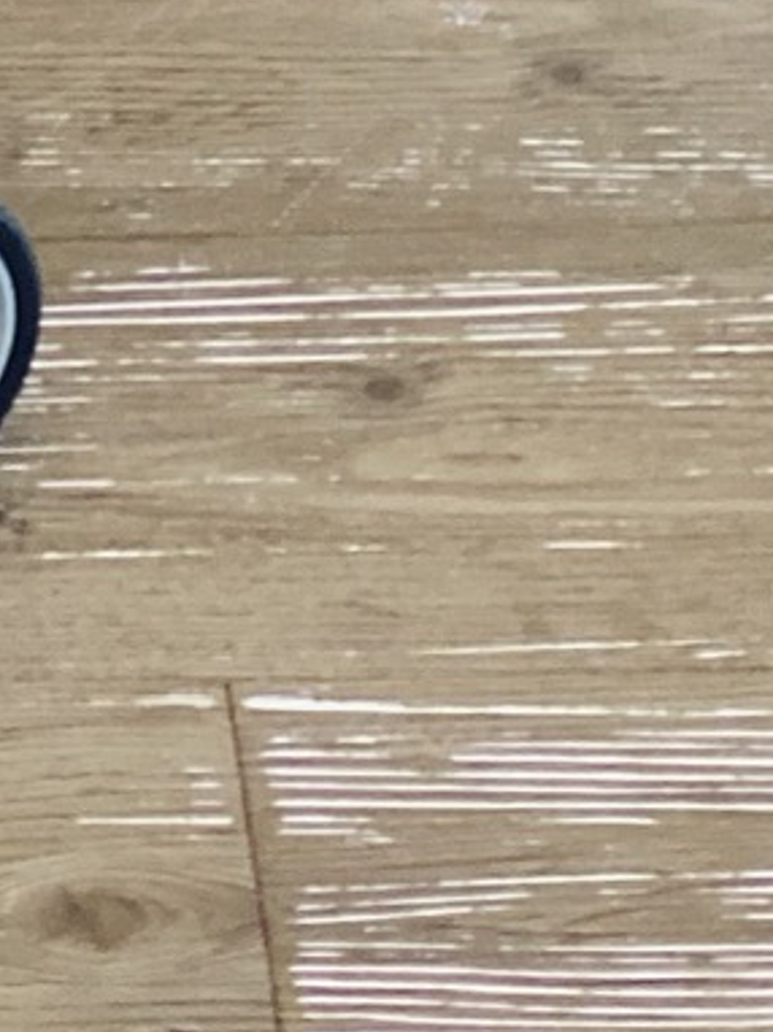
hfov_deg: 5.3
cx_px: -259
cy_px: -1661
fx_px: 8316
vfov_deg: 6.7
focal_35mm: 279
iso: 160
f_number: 2
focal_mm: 6
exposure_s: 1/120
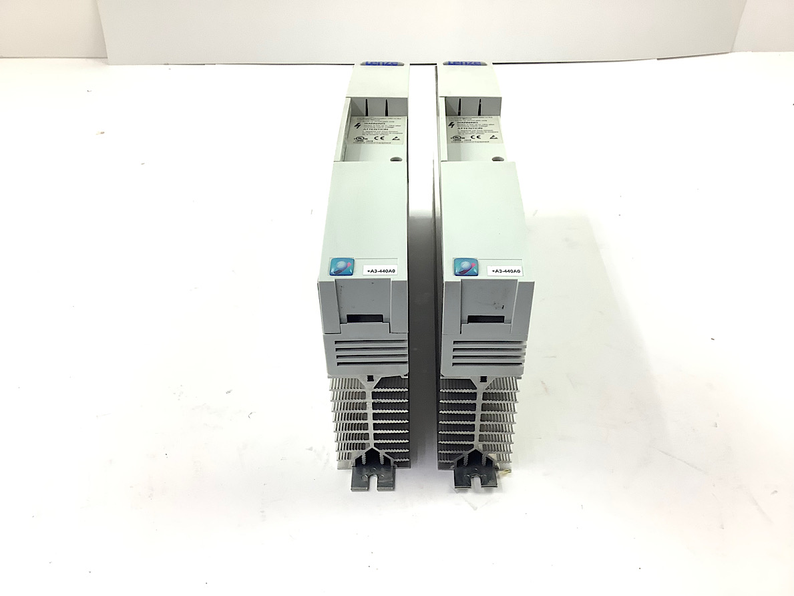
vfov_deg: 45.4
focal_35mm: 31
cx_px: 397
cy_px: 298
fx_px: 711
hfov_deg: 58.3
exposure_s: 1/50
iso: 100
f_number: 2.4
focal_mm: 3.3
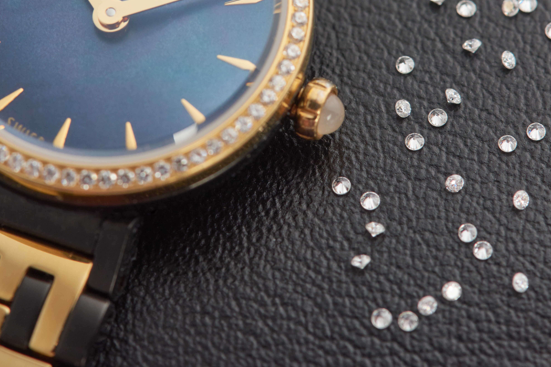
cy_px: 34
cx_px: 233
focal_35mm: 194
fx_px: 2970
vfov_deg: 7.1
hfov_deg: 10.6
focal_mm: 105
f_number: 18
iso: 250
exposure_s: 1/160
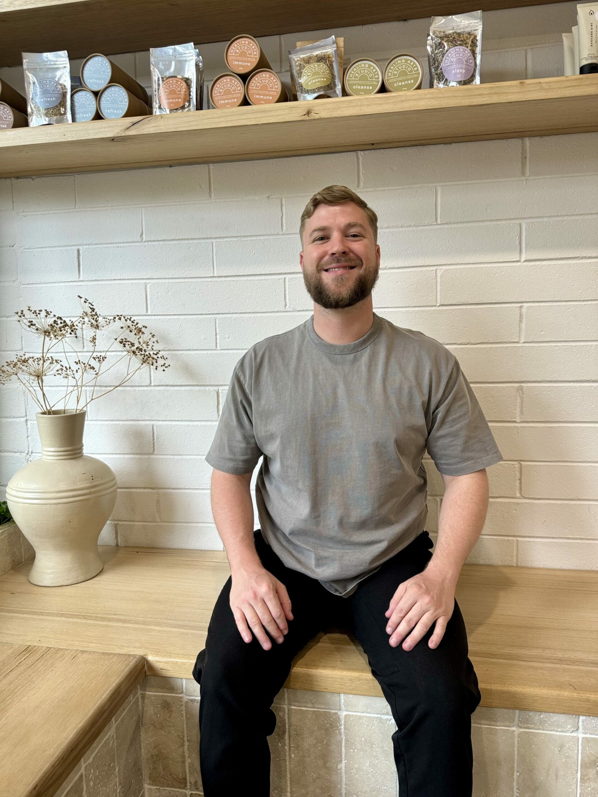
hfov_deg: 56.8
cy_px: 398
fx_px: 553
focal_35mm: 24
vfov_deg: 71.6
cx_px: 299
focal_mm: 6.86
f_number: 1.78
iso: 125
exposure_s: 1/100
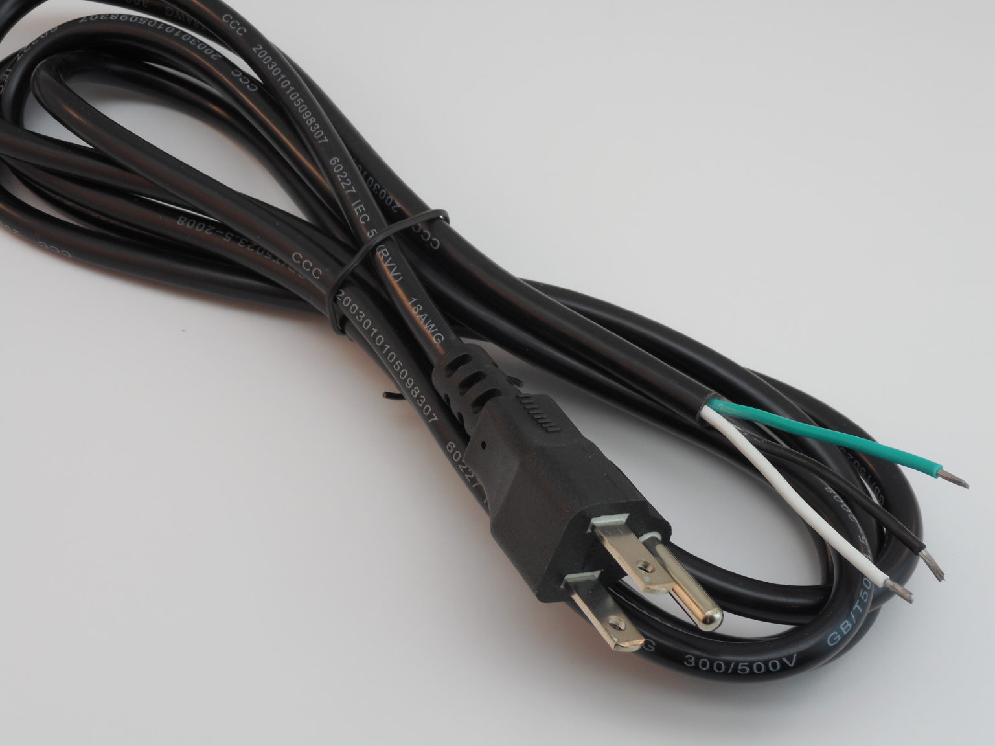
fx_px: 1926
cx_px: 498
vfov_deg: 21.9
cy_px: 373
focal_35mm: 67
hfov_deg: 29.0
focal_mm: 12
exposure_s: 1/30
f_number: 5.3
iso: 100
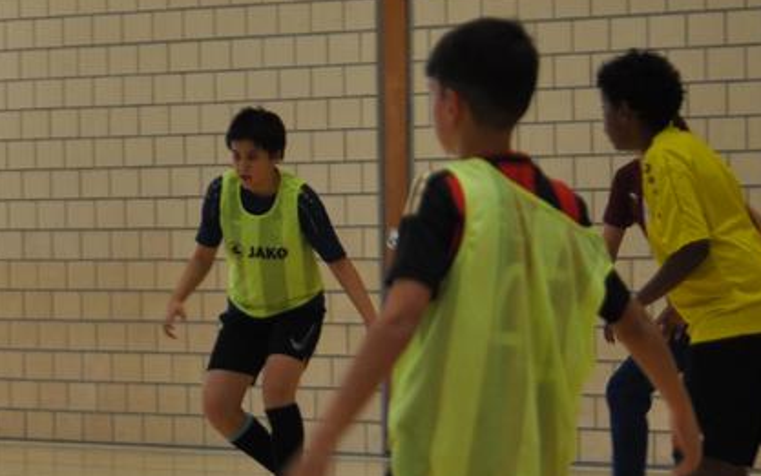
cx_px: -20
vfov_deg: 4.5
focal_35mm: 292
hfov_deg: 7.2
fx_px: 6058
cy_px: 315
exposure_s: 1/100
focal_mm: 70
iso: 400
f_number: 5
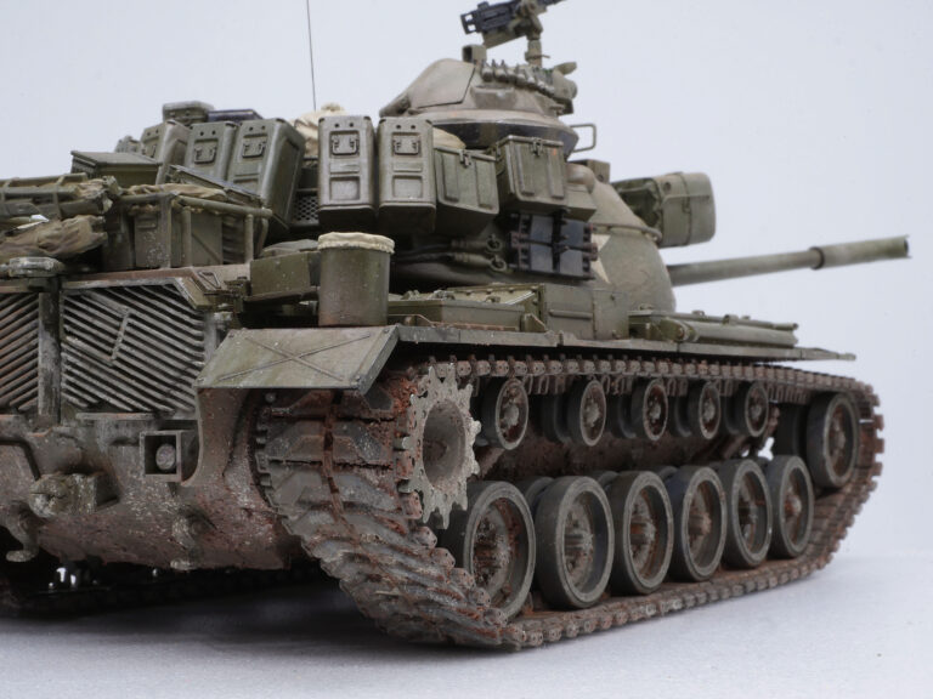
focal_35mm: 60
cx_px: 466
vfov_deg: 24.4
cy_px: 350
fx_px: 1617
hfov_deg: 32.2
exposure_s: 1/1.3
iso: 200
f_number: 22
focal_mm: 30
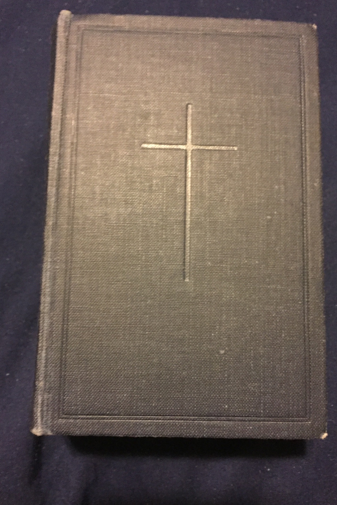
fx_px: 435
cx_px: 179
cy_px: 250
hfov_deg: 42.3
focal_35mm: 31
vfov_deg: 60.3
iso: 500
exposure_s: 1/15
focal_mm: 4.15
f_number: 2.2
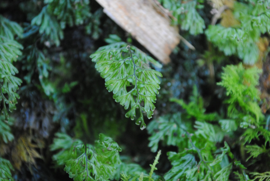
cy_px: 90
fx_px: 620
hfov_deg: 24.6
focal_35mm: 82
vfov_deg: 16.6
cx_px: 135
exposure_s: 1/20
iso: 800
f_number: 5.6
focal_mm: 55
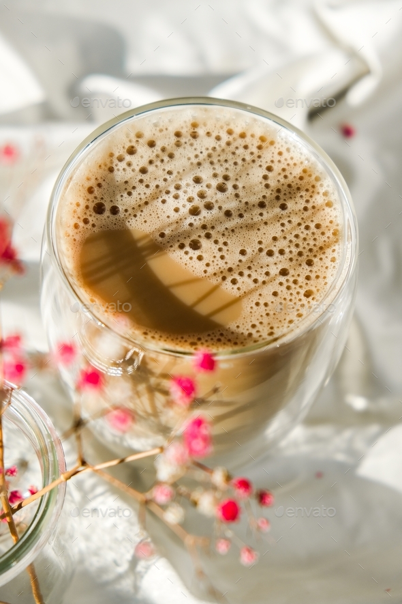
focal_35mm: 83
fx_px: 1390
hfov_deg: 16.5
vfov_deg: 24.5
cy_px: 302
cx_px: 201
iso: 160
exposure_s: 1/1100
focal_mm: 55
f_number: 4
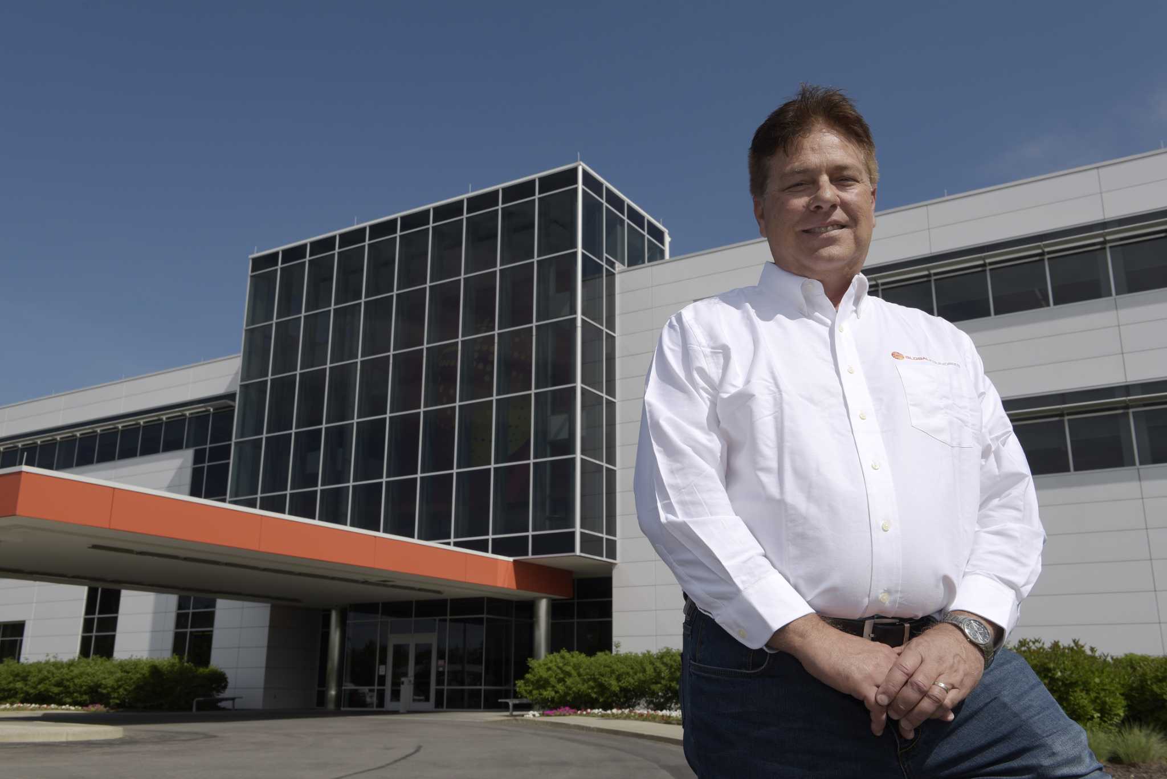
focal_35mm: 34
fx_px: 1102
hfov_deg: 55.8
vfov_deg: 38.9
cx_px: 584
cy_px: 390
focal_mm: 34
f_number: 11
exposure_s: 1/200
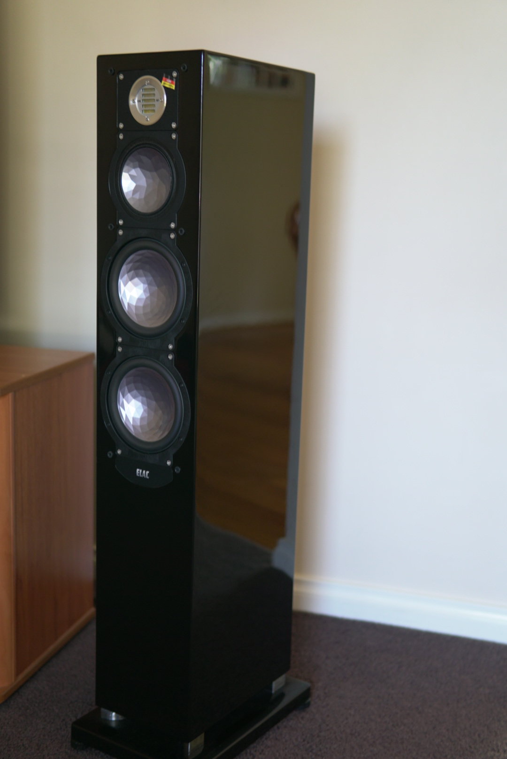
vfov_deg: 43.6
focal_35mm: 45
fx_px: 949
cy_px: 380
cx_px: 254
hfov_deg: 29.9
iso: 320
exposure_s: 1/60
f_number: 1.6
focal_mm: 30
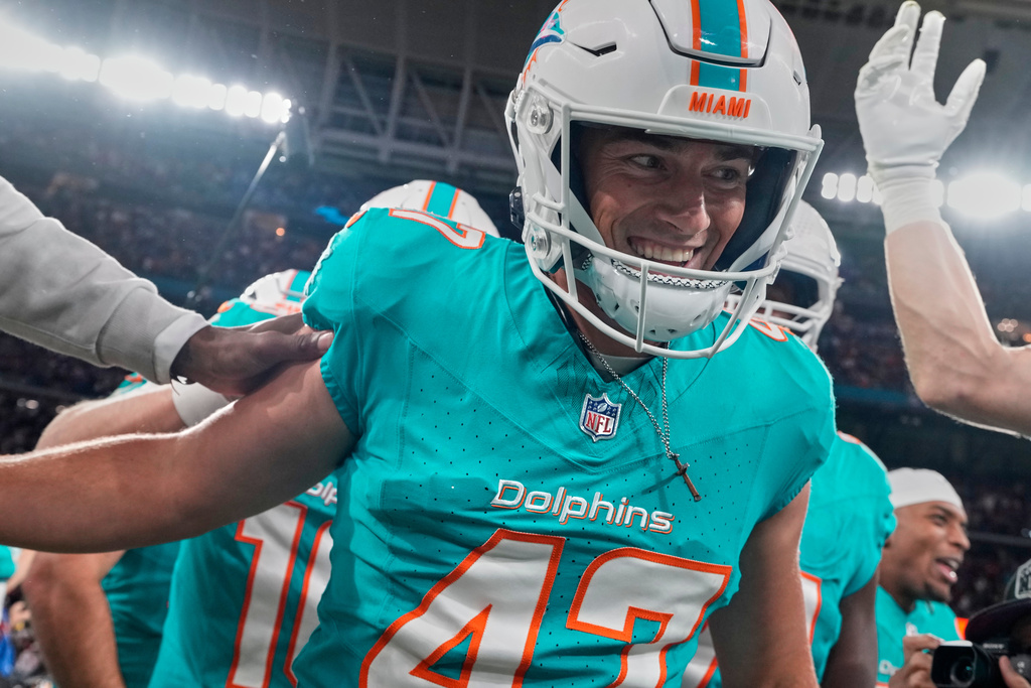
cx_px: 516
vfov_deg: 36.9
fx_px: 1031
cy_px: 344
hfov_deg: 53.1
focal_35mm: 36
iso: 1600
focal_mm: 24
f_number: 4
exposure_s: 1/800
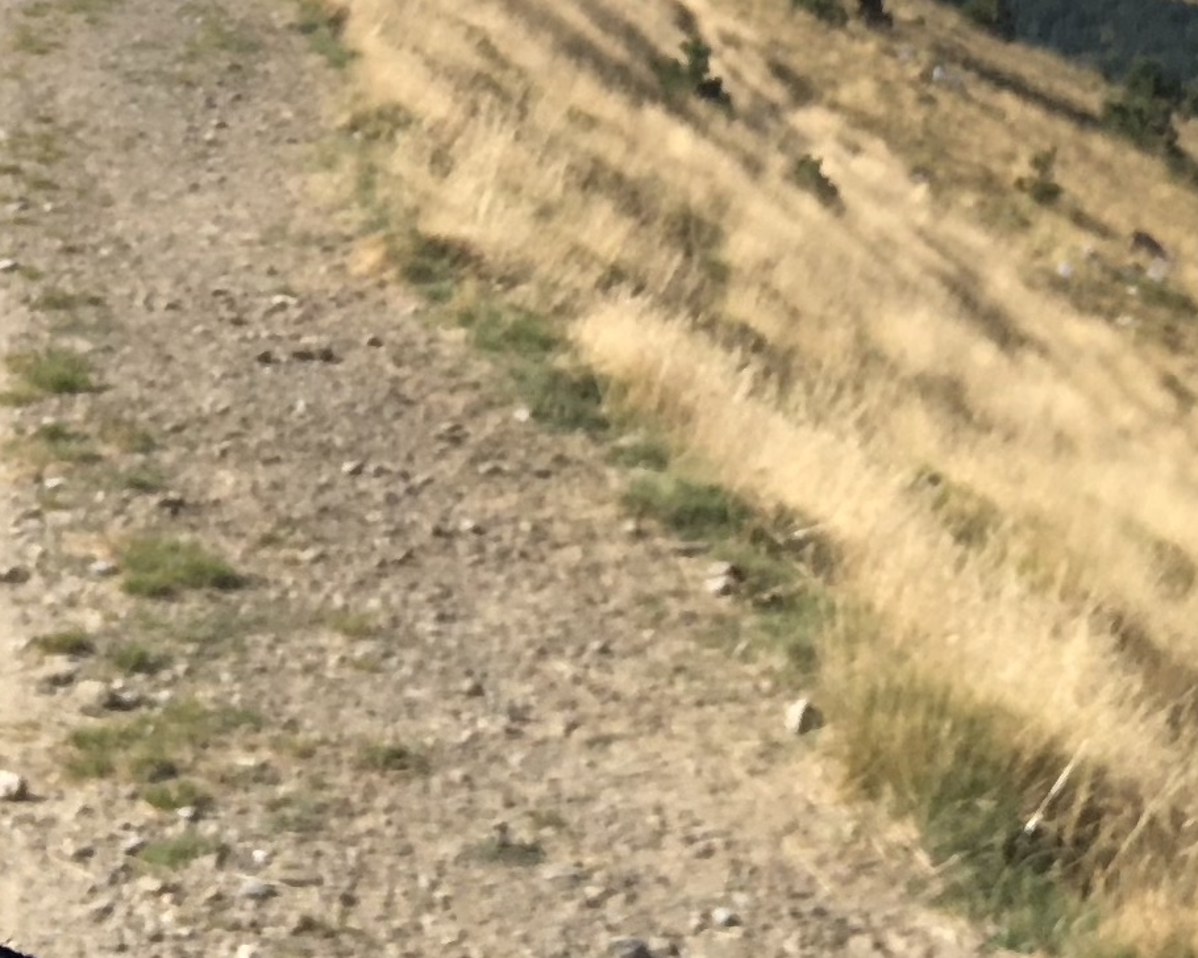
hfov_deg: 18.1
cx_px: 415
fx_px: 3758
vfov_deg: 13.7
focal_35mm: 106
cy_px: -478
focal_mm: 2.87
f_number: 2.2
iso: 20
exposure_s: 1/913
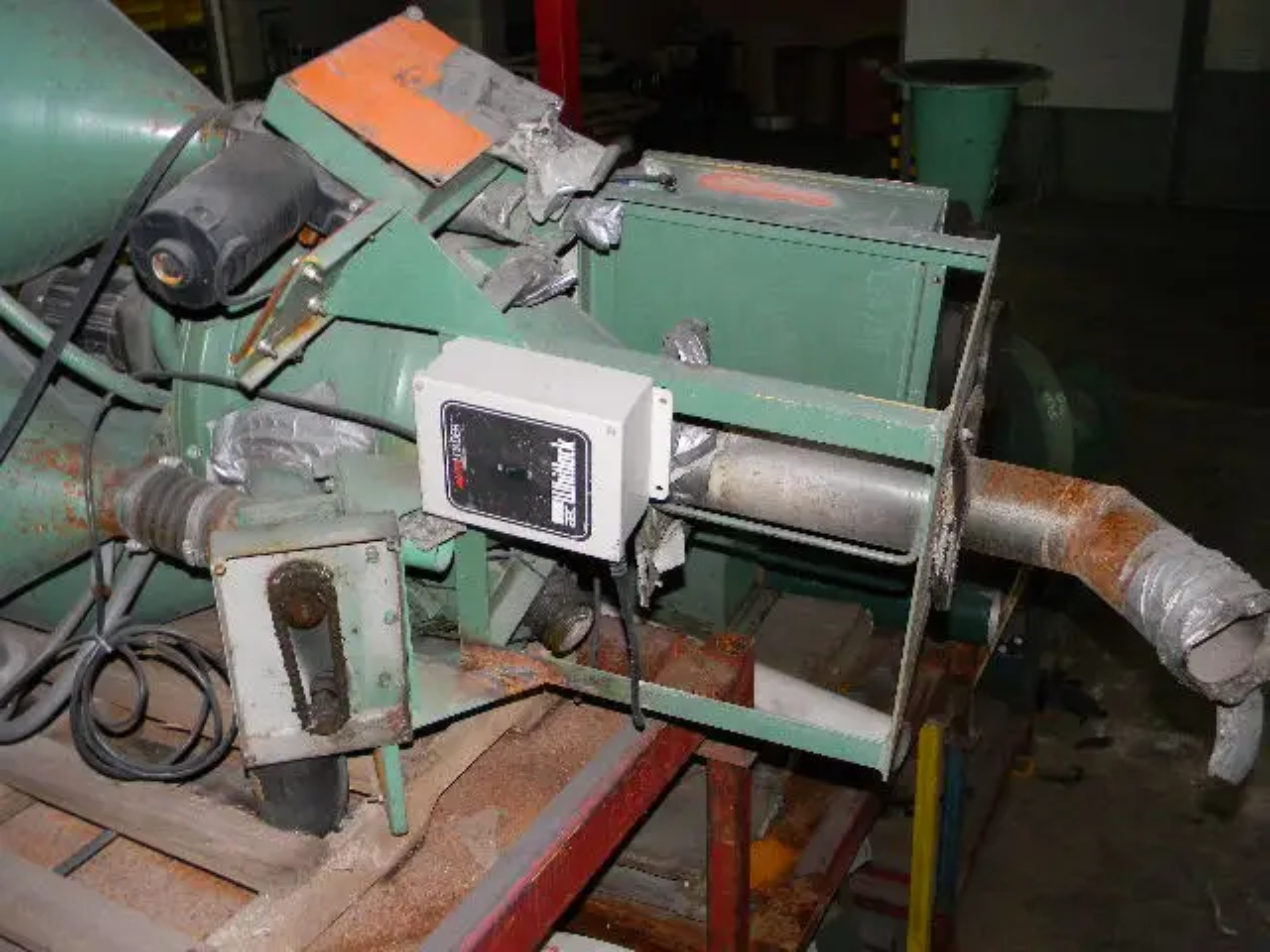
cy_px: 476
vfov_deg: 39.7
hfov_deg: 51.4
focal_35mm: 36
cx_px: 635
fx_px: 1321
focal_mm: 6.4
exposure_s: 1/30
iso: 200
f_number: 3.7
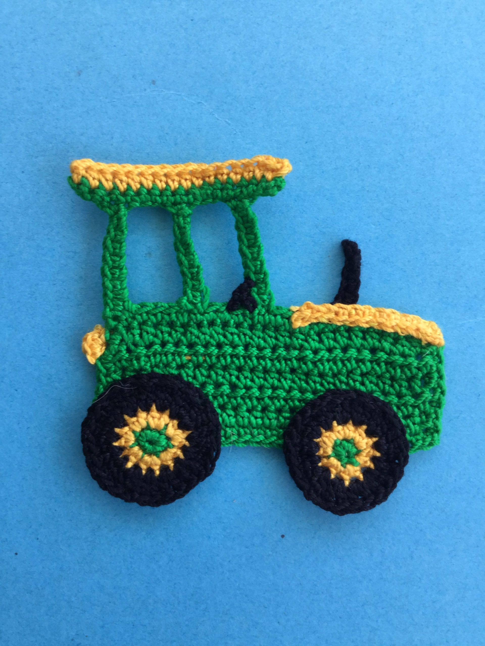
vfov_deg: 58.4
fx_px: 579
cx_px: 242
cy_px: 323
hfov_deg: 45.4
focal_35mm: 31
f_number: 2.4
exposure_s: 1/50
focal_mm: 3.3
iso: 32
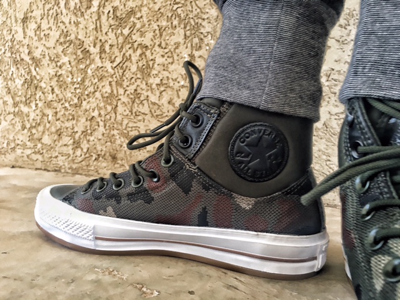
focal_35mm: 29
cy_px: 150
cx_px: 200
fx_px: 335
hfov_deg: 61.7
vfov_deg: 48.2
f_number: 2.2
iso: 25
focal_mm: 4.15
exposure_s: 1/33
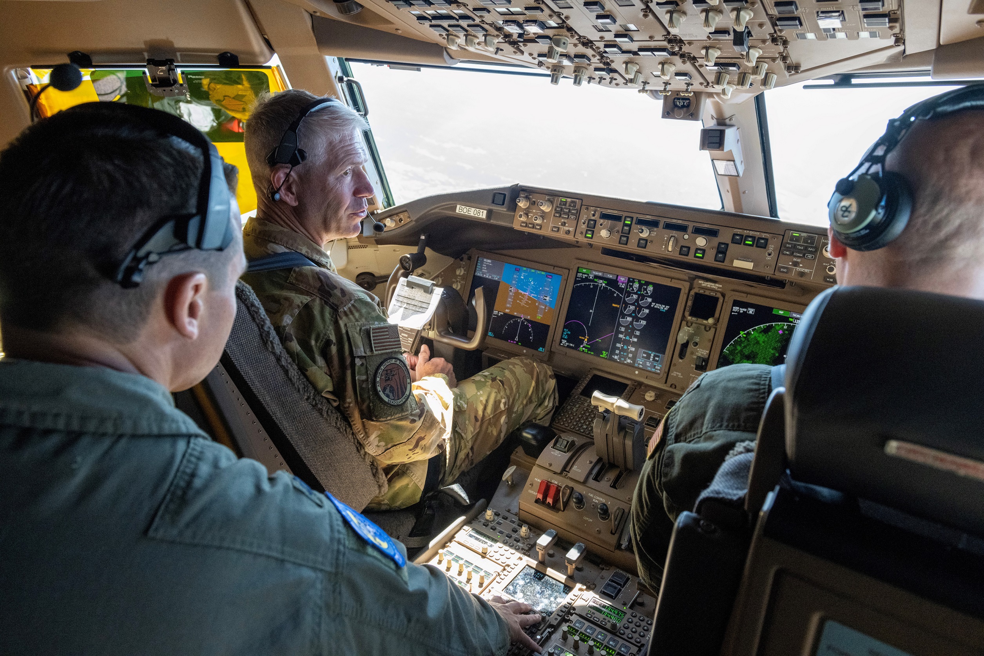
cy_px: 328
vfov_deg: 53.1
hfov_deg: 73.7
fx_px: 656
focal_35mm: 24
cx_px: 492
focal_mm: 24
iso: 2500
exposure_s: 1/640
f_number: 5
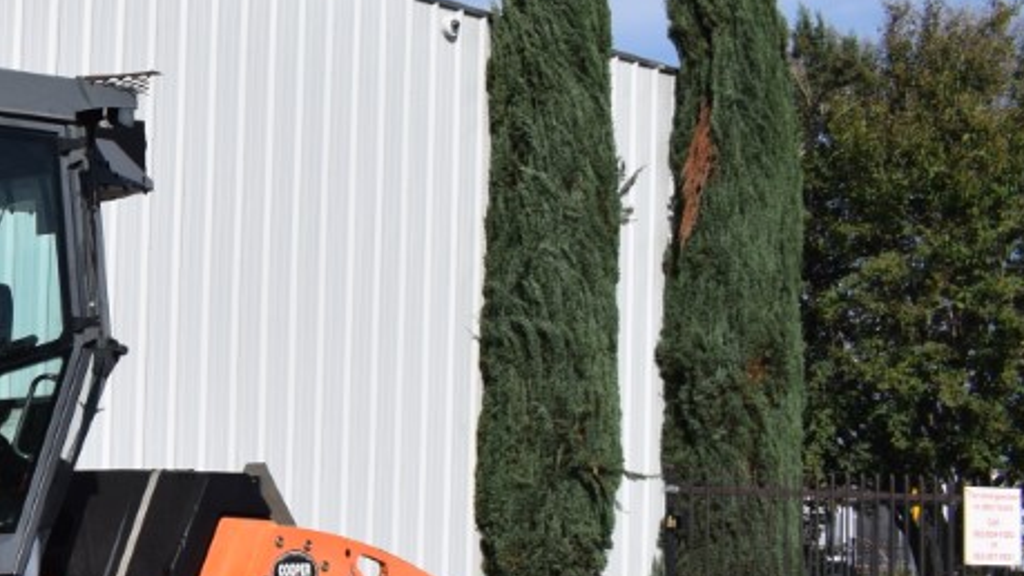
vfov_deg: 16.8
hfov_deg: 26.1
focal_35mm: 71
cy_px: 464
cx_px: -252
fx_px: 1927
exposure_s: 1/500
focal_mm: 18
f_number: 11
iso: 200
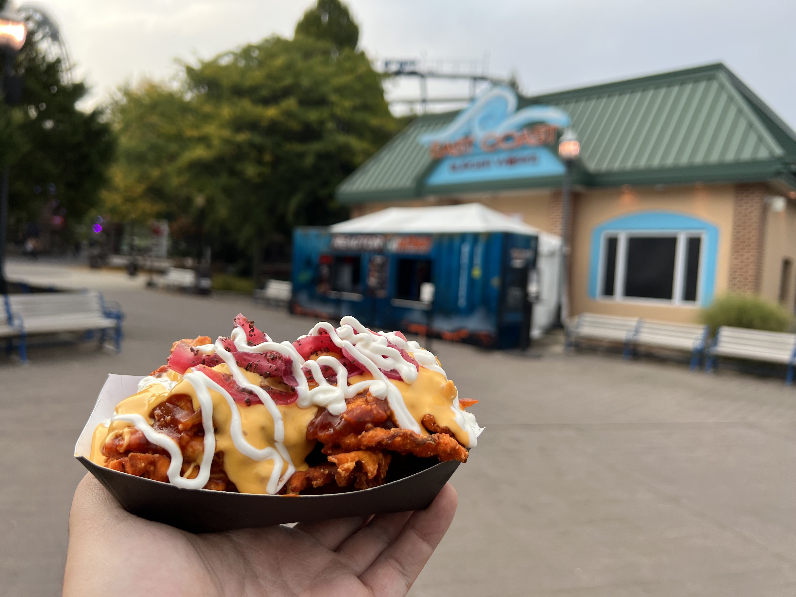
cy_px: 298
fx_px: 598
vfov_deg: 53.1
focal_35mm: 26
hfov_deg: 67.3
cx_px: 398
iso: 50
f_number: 1.5
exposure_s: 1/531
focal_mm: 5.7
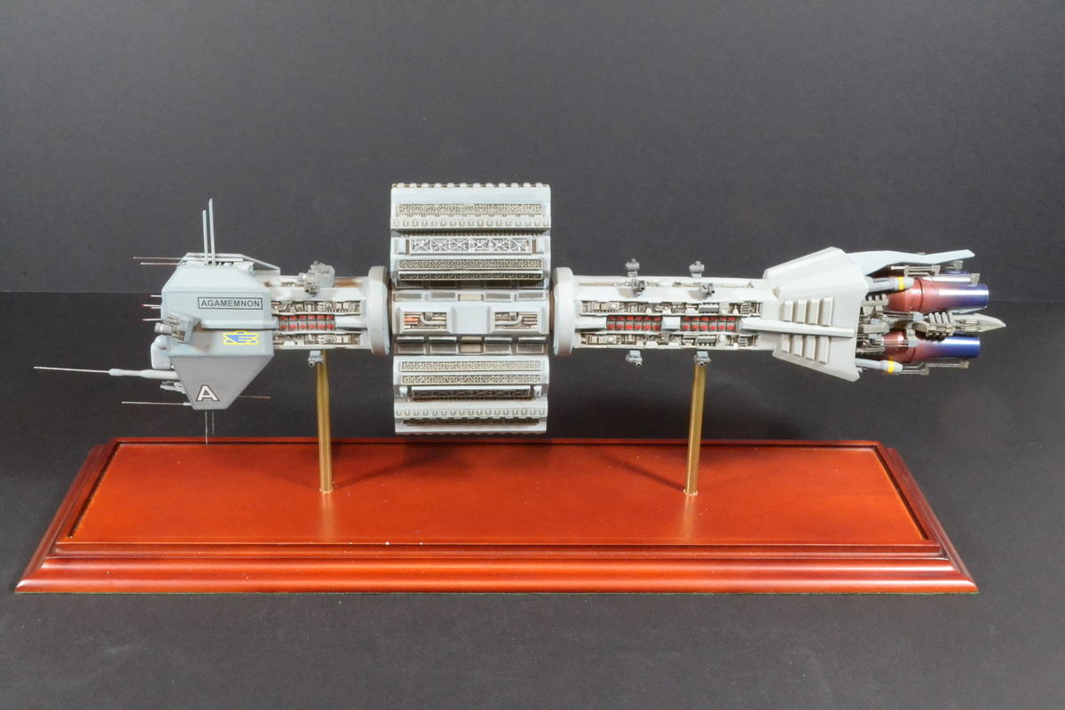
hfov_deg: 45.0
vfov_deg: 30.8
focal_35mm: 44
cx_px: 532
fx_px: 1287
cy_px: 355
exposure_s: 1/2.5
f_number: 22
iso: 3200
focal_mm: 29
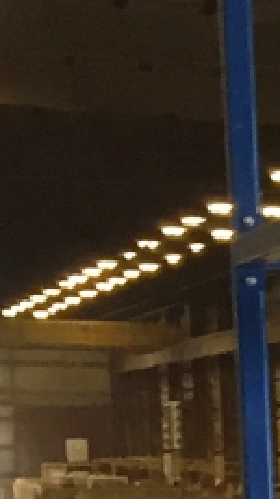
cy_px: 890
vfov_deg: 9.4
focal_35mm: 220
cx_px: 1157
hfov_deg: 4.9
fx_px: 2910
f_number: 2.2
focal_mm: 4.15
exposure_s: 1/30
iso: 64
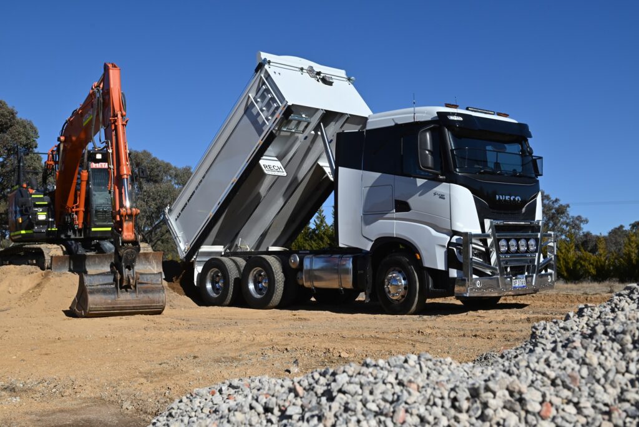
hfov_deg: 43.6
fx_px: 799
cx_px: 320
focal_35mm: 45
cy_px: 214
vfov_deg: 29.9
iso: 400
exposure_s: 1/1600
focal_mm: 45
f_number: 9
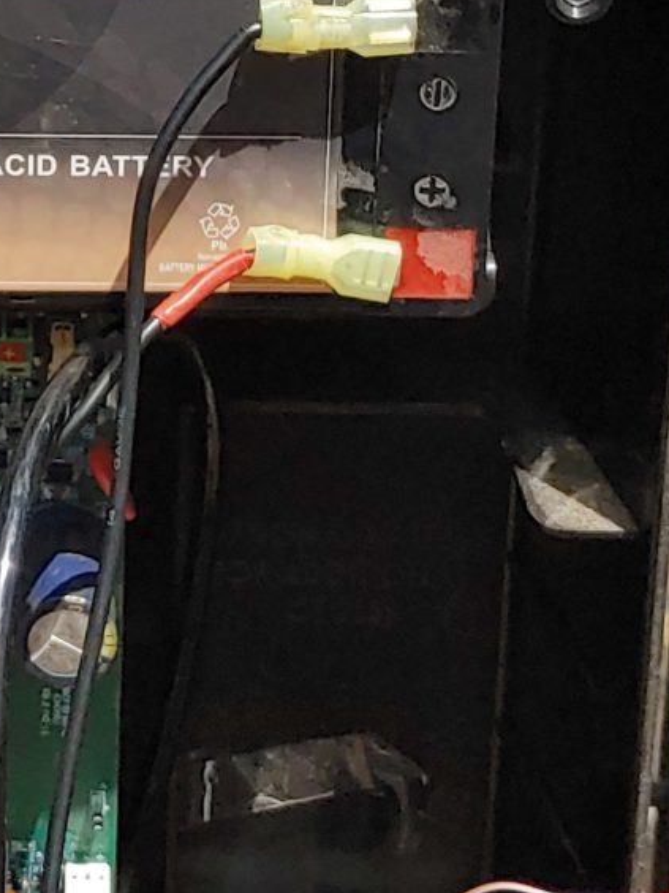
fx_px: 3041
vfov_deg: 16.4
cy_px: 60
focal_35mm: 118
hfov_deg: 12.4
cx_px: 27
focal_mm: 4.36
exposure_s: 1/5000
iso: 100
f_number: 1.8
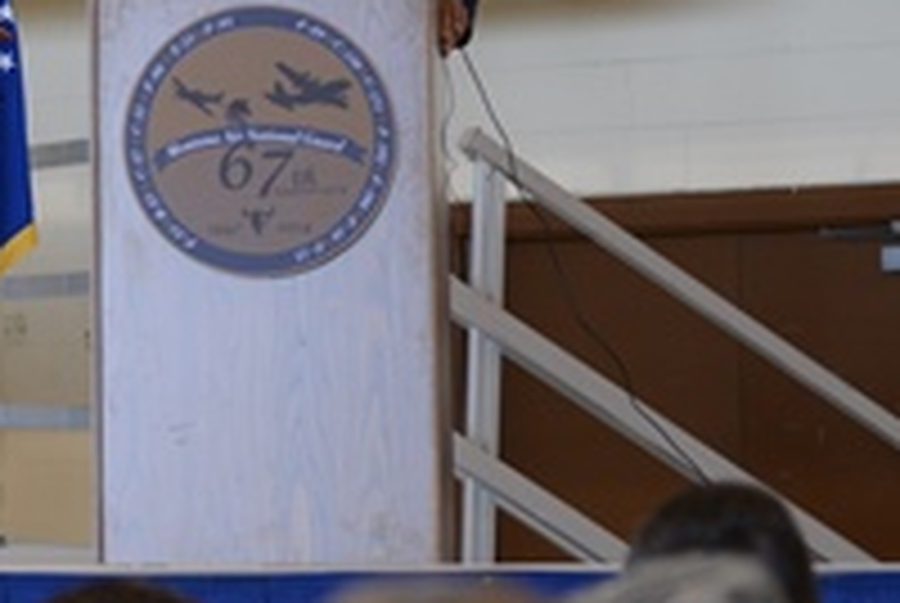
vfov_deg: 6.5
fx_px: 5283
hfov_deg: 9.6
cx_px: -162
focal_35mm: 211
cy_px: -25
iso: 1000
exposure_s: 1/500
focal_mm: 66
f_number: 2.8
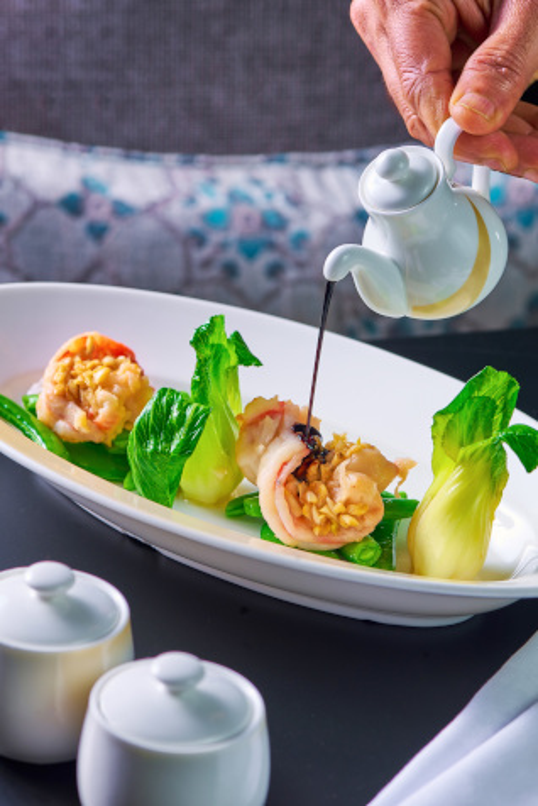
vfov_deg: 19.4
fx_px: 2350
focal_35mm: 105
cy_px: 403
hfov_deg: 13.1
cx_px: 269
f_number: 10
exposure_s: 1/125
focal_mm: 105
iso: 50
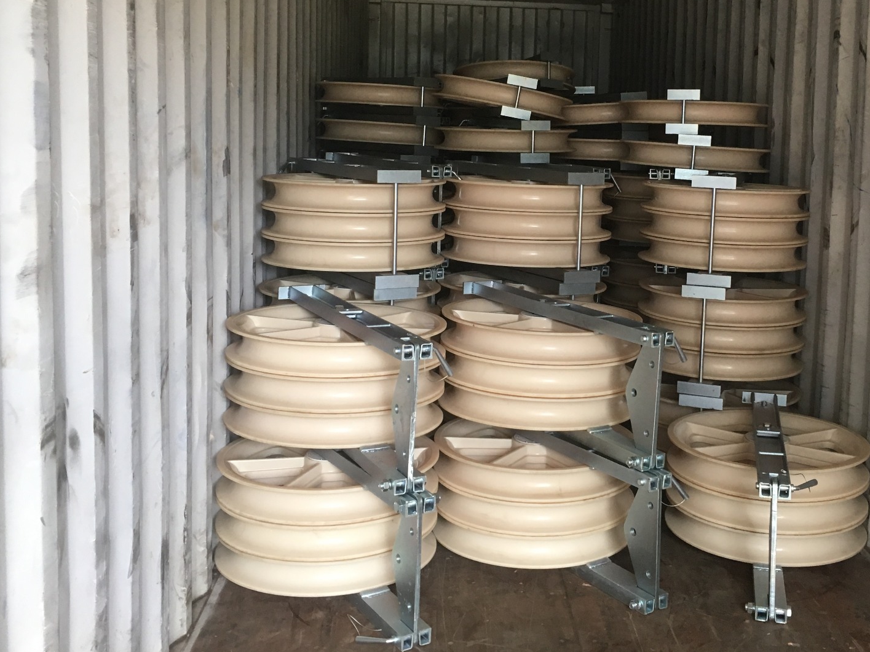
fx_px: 1030
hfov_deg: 45.3
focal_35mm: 41
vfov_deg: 34.8
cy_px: 214
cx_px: 550
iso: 64
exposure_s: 1/33
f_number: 2.2
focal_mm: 4.15
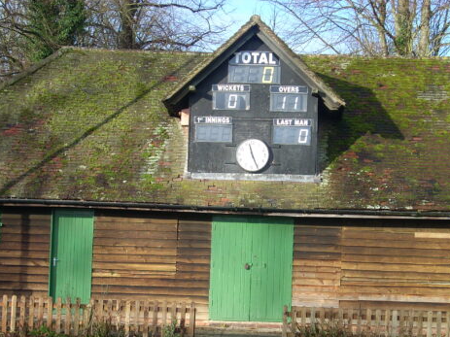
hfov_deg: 27.8
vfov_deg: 20.9
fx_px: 910
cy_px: 216
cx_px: 257
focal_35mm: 70
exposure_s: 1/193
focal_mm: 9
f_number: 3.4
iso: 64
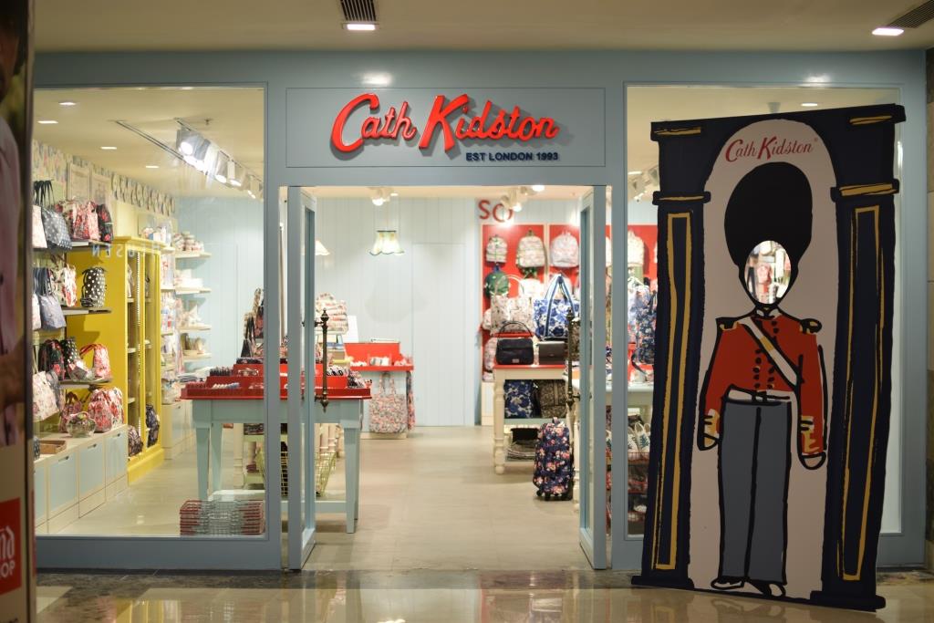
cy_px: 312
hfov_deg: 37.8
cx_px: 467
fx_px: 1362
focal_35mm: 52
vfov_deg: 25.8
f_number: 1.8
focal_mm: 35
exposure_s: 1/60
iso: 100
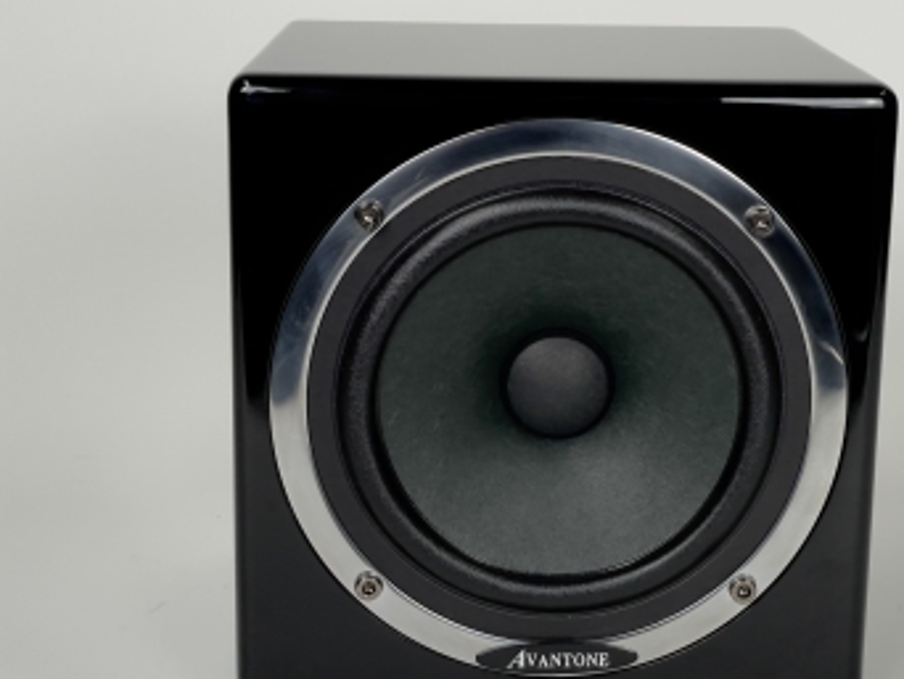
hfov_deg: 24.6
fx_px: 2065
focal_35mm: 79
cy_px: 396
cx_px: 584
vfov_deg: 18.7
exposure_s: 1/120
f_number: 2
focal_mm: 6
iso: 50
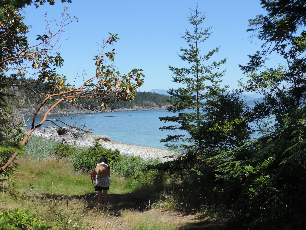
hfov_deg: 43.9
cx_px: 153
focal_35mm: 43
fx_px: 380
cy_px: 115
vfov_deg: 33.6
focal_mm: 7.6
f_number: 3.4
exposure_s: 1/640
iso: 80
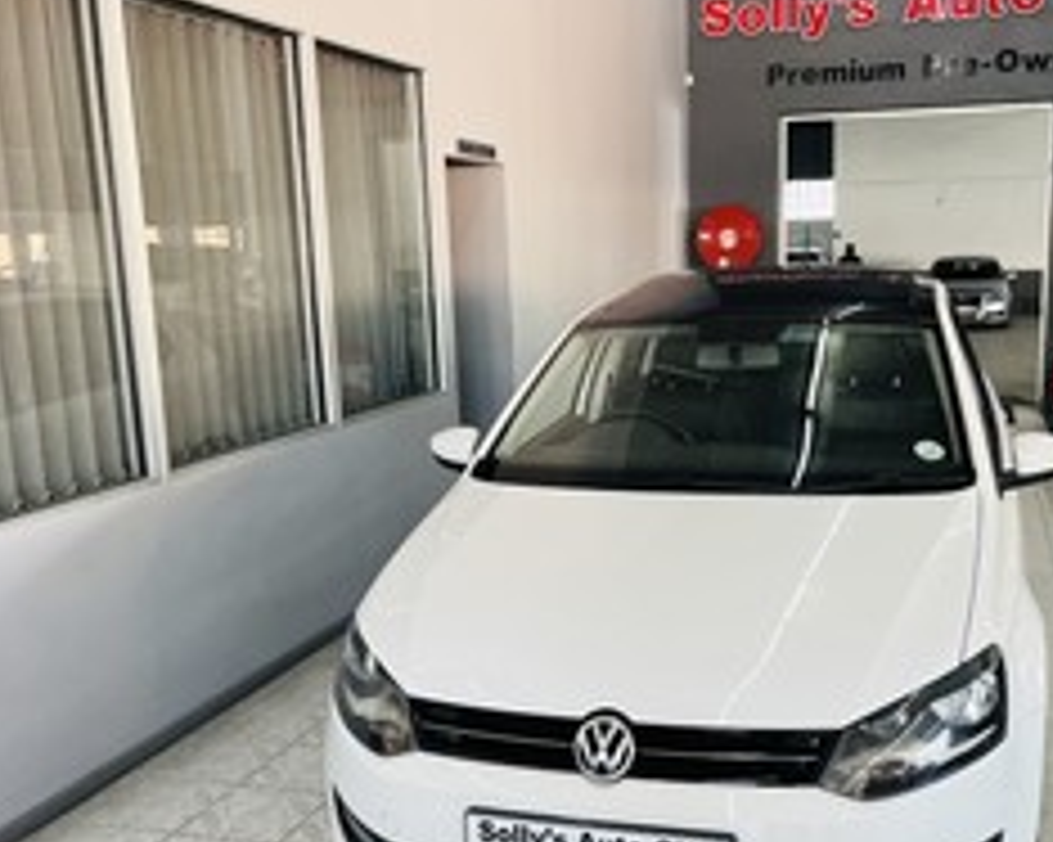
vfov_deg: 38.1
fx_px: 1215
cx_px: 630
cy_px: 500
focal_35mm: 39
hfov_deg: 46.6
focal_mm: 5.1
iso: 125
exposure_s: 1/100
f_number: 1.6
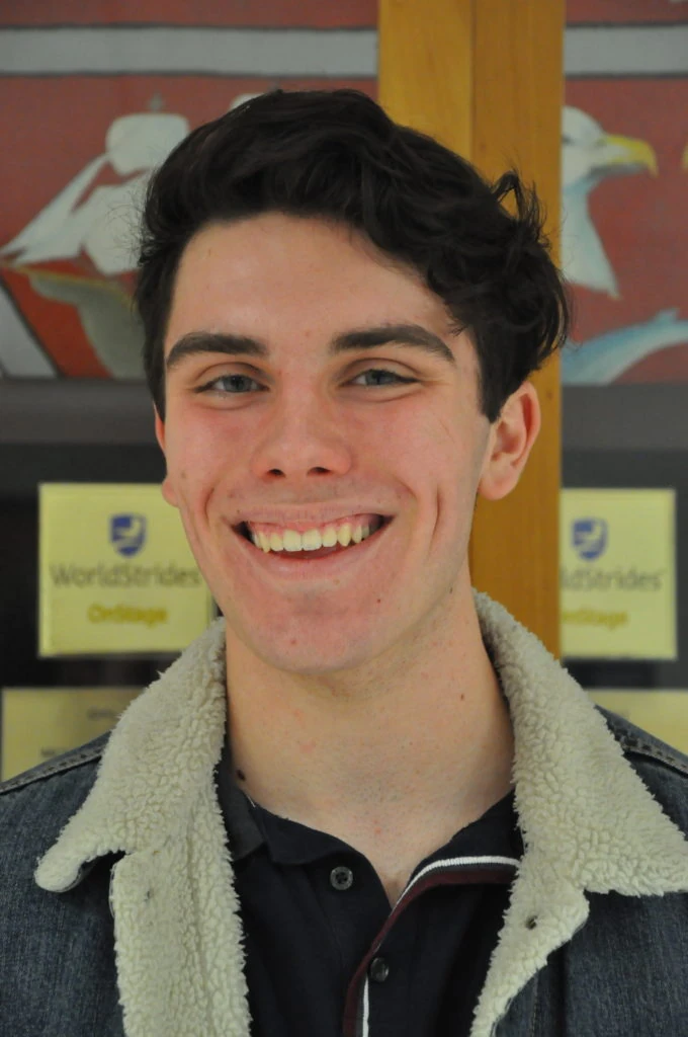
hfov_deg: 12.1
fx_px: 3234
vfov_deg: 18.2
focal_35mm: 112
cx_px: 344
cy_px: 518
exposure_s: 1/50
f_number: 5.3
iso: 2500
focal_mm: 75
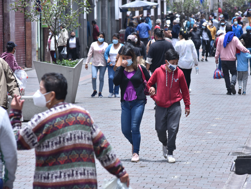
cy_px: 94
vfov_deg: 6.8
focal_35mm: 217
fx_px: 1574
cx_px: 139
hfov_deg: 9.1
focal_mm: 200
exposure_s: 1/350
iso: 400
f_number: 11
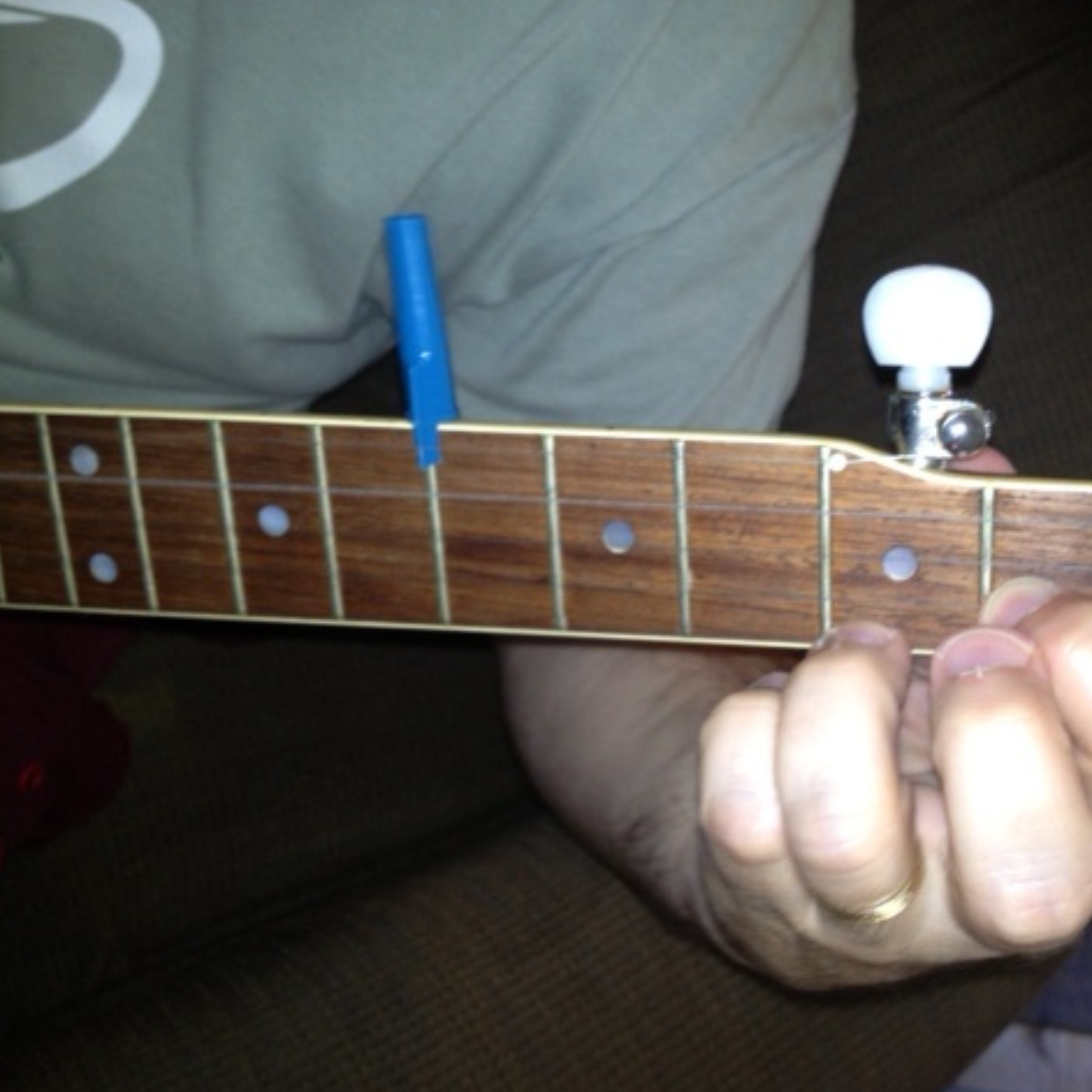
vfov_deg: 40.0
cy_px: 549
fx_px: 1499
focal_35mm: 42
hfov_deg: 39.6
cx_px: 719
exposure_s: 1/20
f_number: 2.4
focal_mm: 4.28
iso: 64
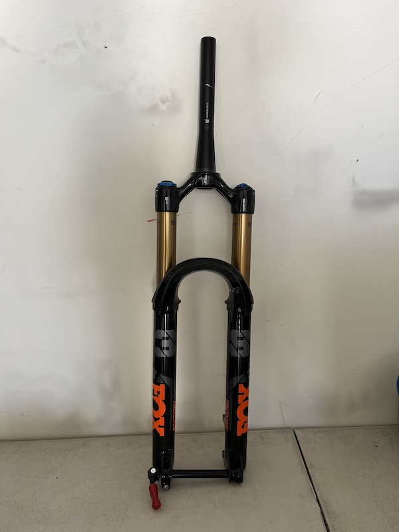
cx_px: 200
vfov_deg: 67.3
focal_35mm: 26
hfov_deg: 53.1
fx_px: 400
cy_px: 266
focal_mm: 5.1
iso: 125
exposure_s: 1/104
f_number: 1.6
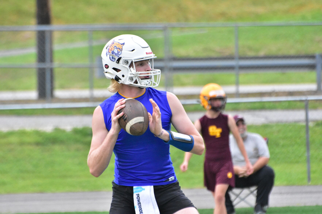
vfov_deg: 4.0
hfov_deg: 6.0
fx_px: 3085
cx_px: 161
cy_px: 107
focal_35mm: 345
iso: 5000
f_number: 5.3
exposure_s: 1/5000
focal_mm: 230
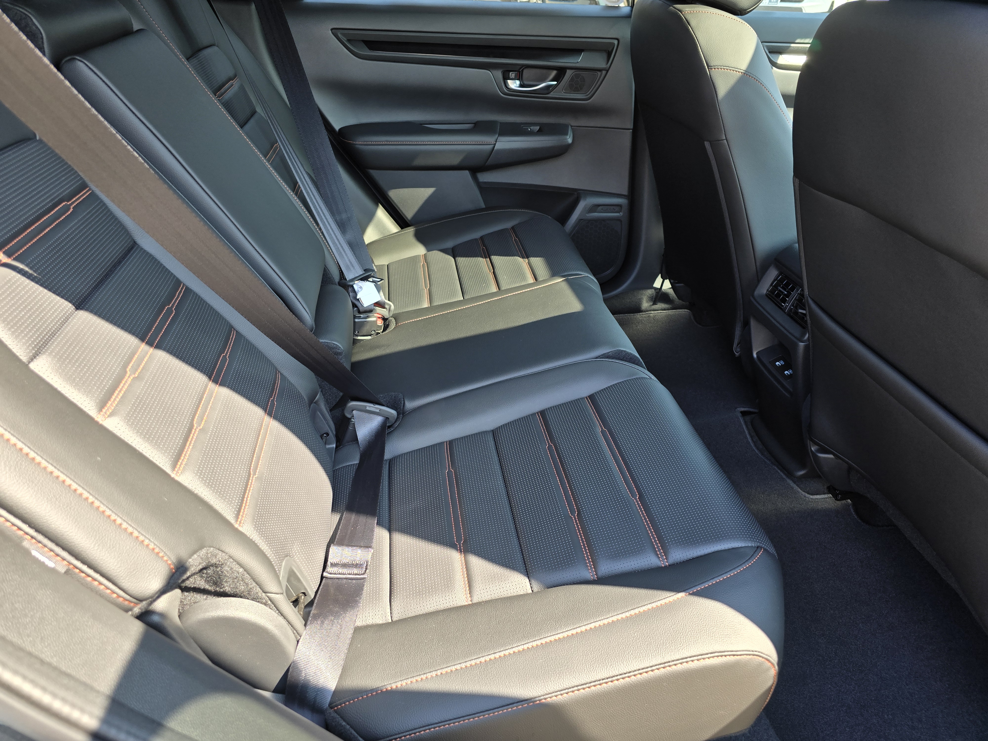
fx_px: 656
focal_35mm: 23
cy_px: 370
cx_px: 494
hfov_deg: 73.9
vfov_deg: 58.9
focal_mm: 6.3
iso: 64
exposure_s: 1/180
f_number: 1.7
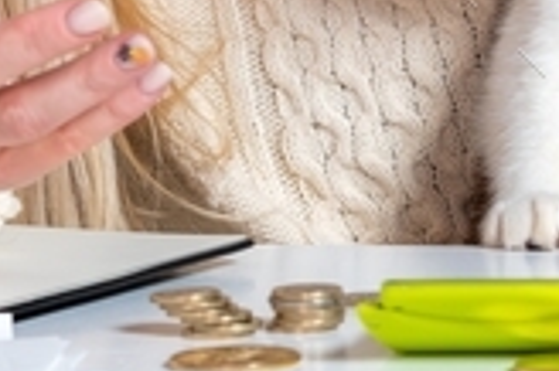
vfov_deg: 6.6
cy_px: -121
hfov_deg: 9.9
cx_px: 685
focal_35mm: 205
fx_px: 3180
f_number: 7.1
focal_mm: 38
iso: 50
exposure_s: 1/200
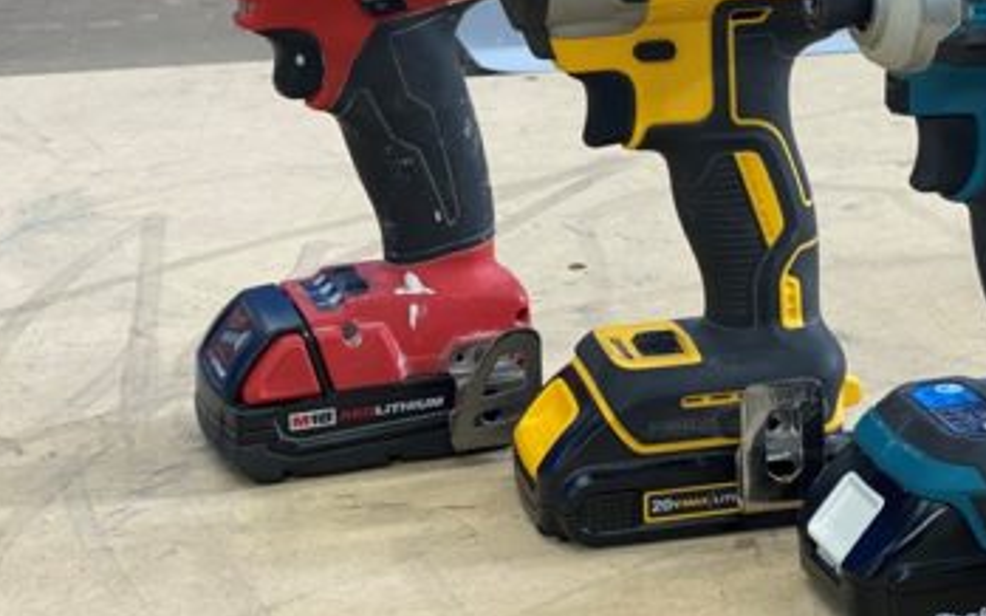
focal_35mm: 99
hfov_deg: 20.7
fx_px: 2660
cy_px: 249
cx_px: 841
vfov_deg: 13.2
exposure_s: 1/120
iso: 125
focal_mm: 6
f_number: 2
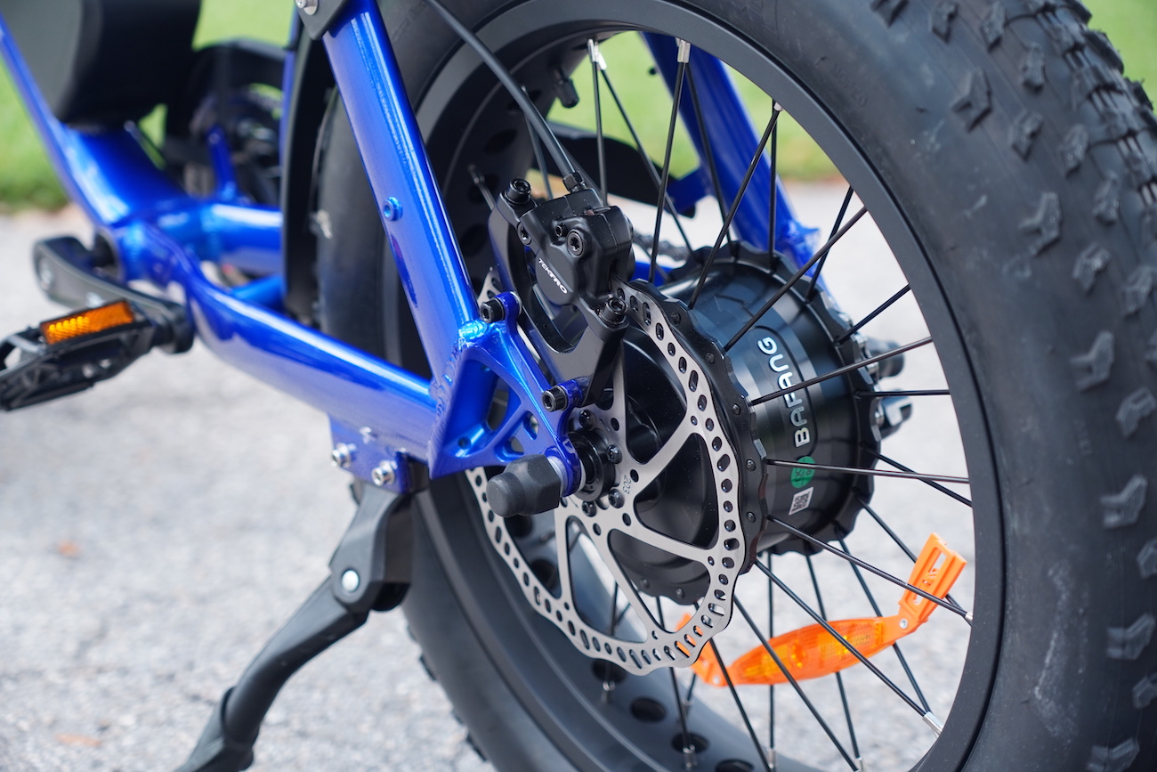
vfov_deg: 21.1
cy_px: 386
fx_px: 2073
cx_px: 578
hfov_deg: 31.2
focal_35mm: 64
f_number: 2.8
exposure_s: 1/80
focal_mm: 43
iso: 250
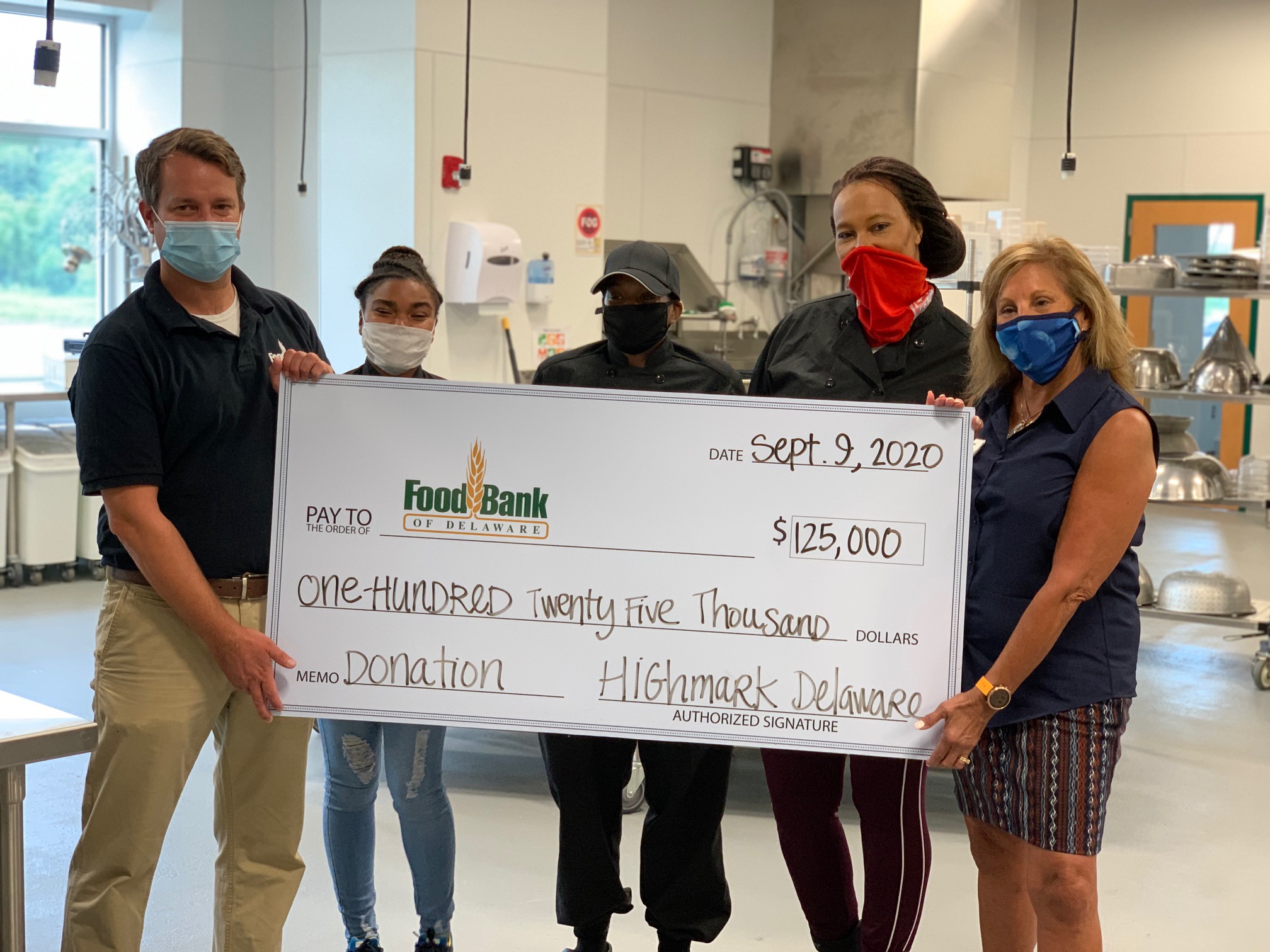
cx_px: 635
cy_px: 476
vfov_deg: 28.0
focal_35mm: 52
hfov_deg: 36.8
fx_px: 1908
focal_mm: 6
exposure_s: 1/66
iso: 125
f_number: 2.4
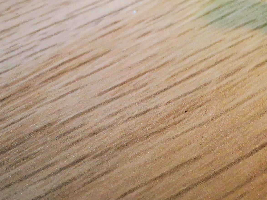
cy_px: -125
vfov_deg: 14.8
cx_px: 353
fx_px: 702
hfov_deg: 19.7
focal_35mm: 91
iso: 160
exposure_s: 1/50
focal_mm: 3.95
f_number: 1.8
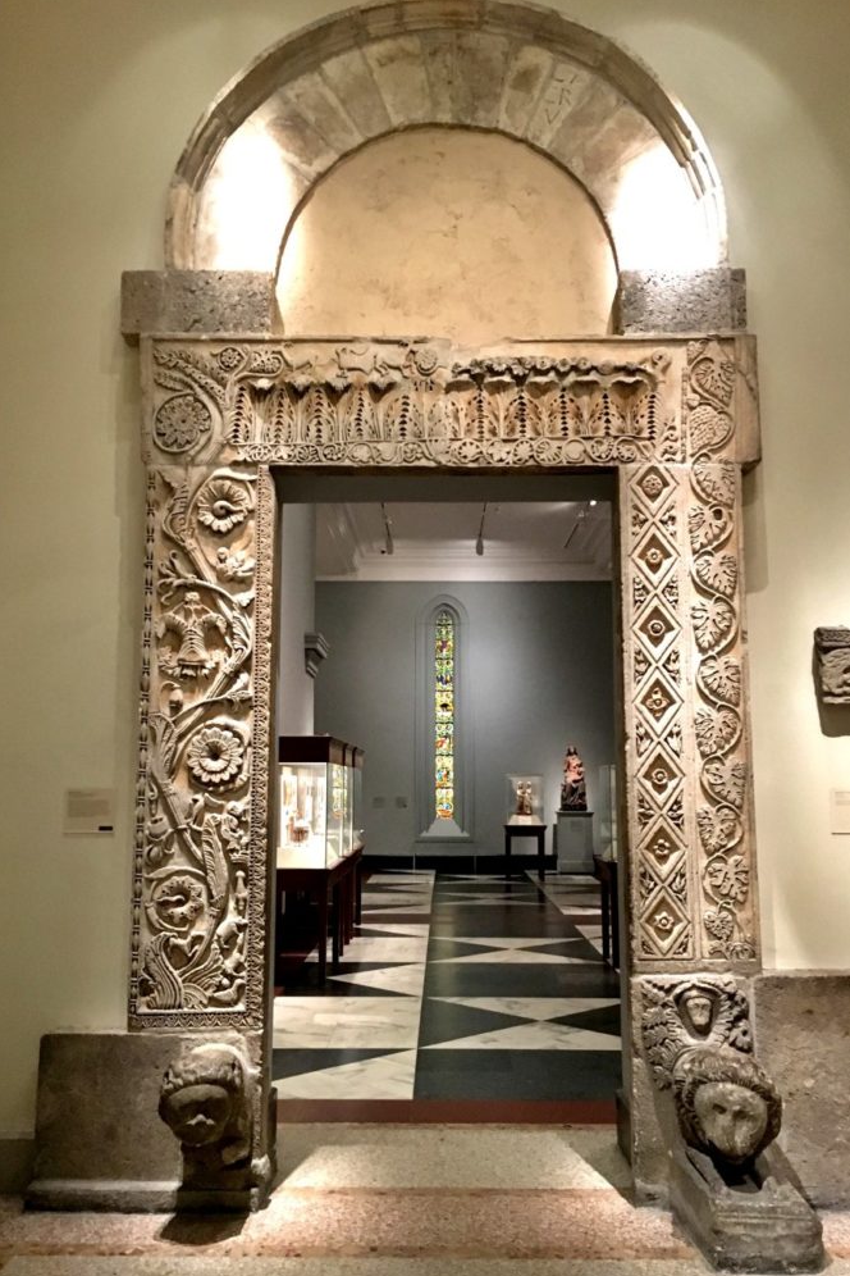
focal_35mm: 31
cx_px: 429
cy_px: 648
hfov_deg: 42.3
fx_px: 1098
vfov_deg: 60.3
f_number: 2.2
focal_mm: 4.15
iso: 250
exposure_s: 1/15
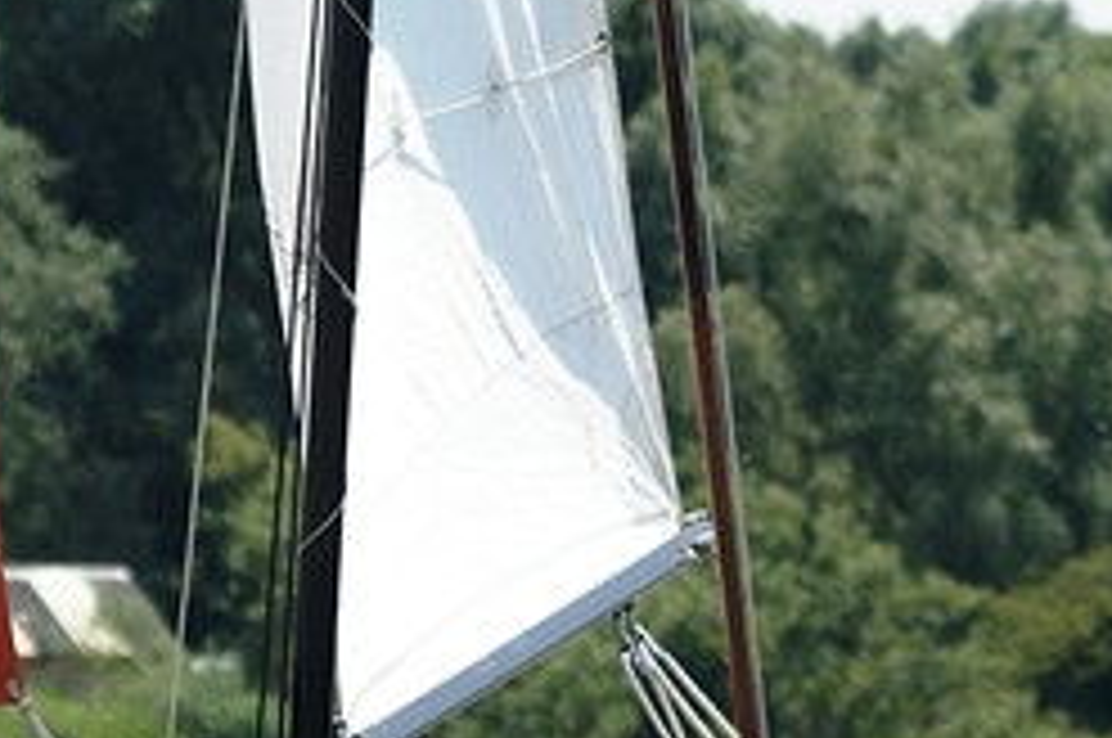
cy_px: 862
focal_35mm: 863
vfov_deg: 1.6
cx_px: 707
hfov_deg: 2.4
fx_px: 26622
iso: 100
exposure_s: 1/500
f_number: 6.3
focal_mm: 180
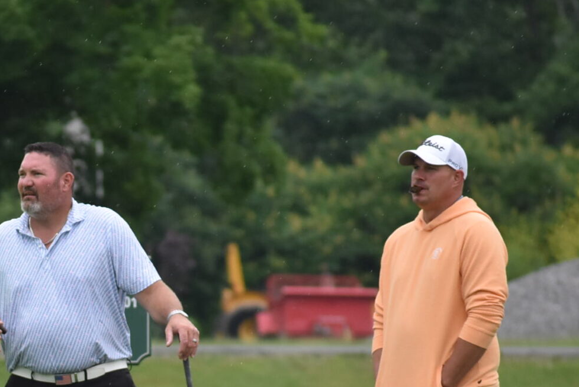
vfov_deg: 1.8
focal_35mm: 746
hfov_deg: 2.8
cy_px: 402
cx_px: -77
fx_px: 12009
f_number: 5.3
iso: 800
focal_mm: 190
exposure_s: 1/1000
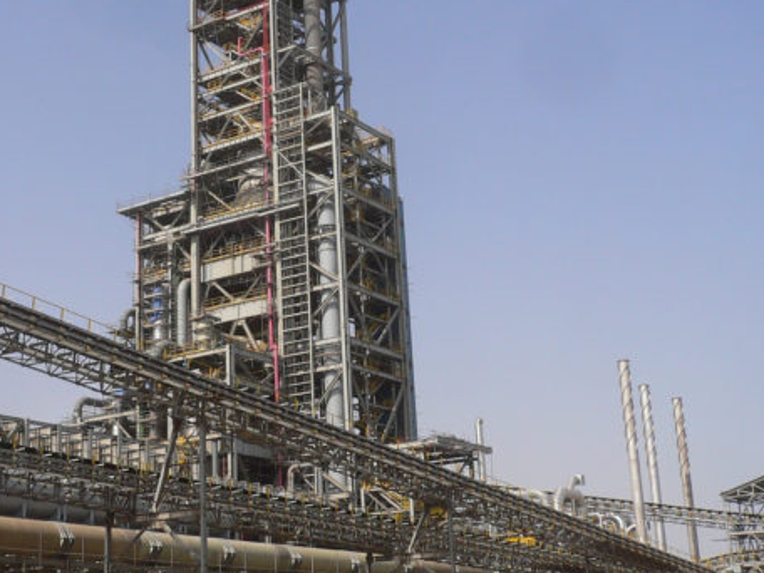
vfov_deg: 24.8
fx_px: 1302
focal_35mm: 59
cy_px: 231
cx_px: 250
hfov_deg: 32.4
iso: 100
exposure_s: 1/500
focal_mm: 5.8
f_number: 5.6
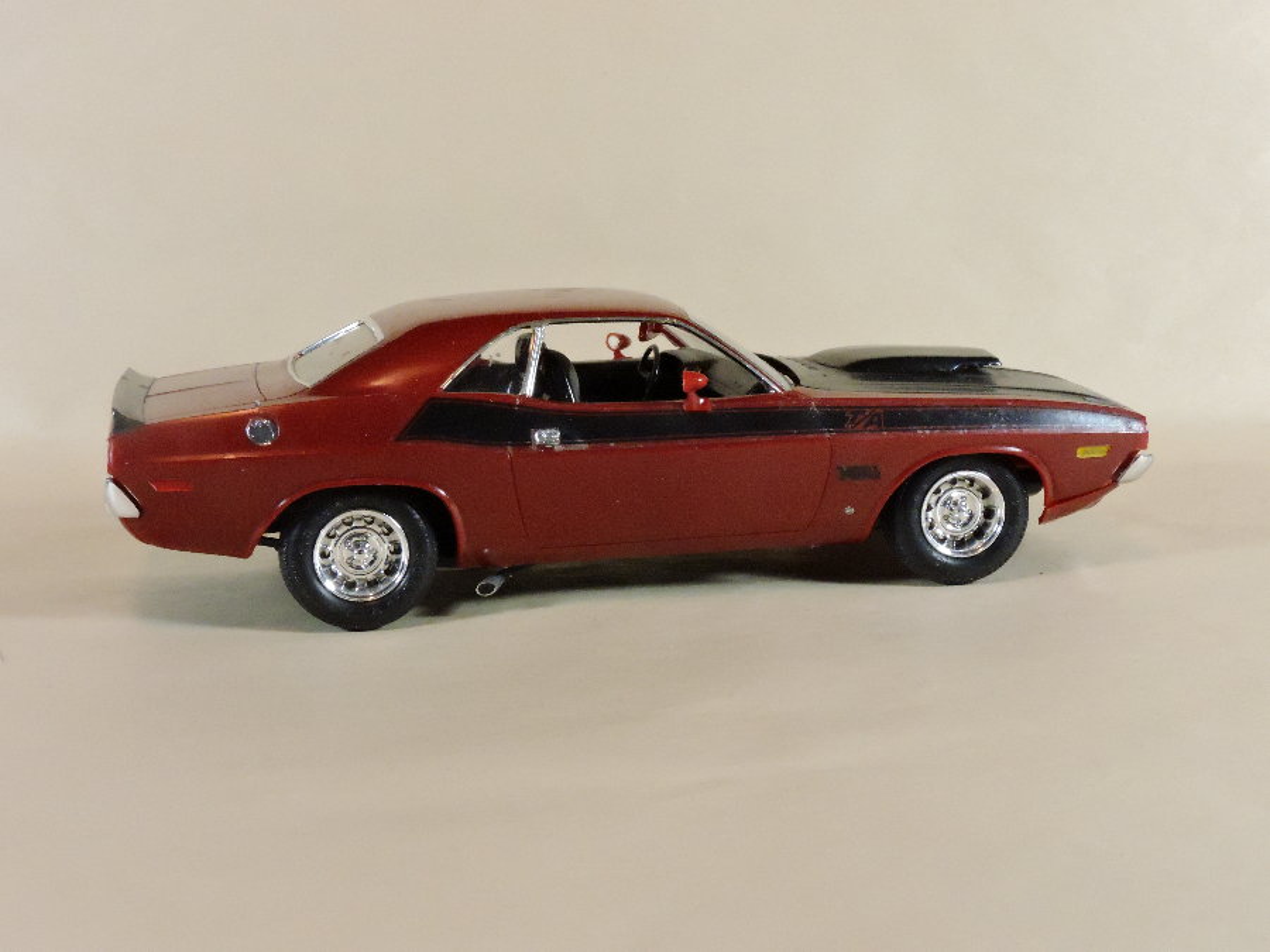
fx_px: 2018
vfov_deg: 26.6
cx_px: 635
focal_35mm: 55
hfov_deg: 34.9
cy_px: 476
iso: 1600
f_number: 6.3
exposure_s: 1/125
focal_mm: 9.9
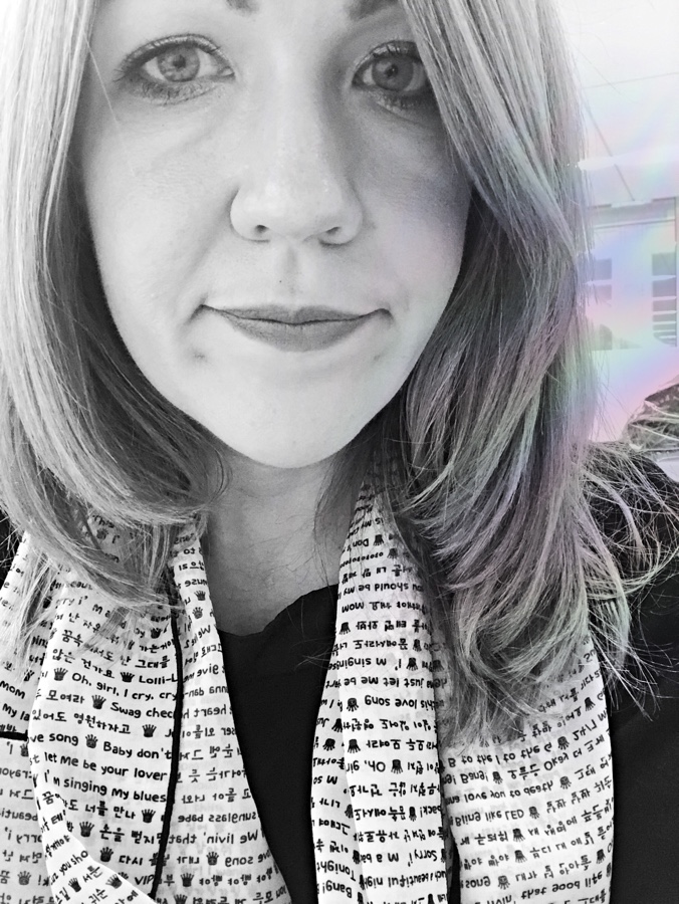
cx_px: 340
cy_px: 452
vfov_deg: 56.8
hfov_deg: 44.2
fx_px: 836
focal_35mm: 32
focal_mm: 2.87
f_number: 2.2
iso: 250
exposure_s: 1/60
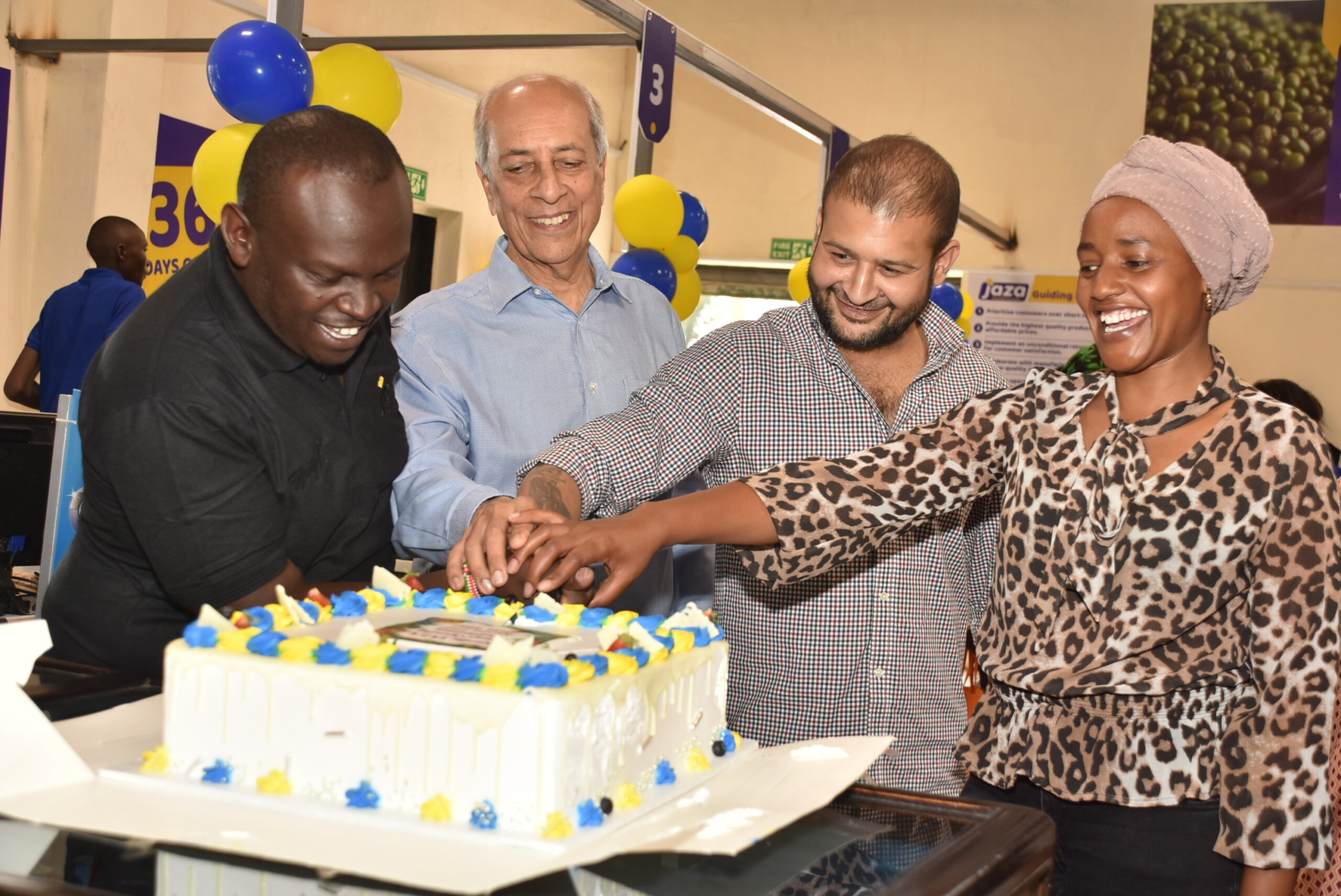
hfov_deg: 42.3
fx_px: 1733
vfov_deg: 29.0
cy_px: 448
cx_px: 670
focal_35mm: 46
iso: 200
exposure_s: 1/200
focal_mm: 31
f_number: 4
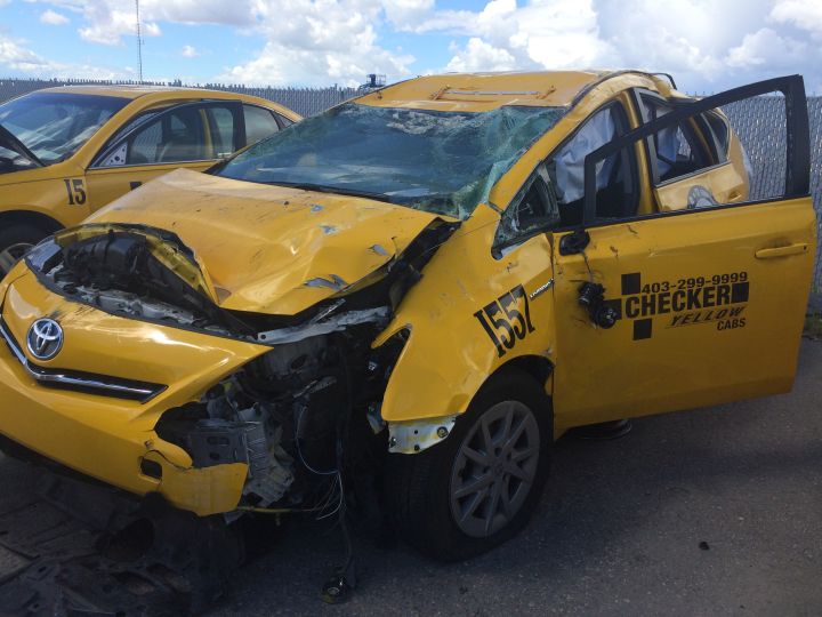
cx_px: 411
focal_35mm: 29
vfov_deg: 48.2
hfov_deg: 61.7
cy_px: 308
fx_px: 689
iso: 32
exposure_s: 1/1368
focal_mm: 4.15
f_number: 2.2
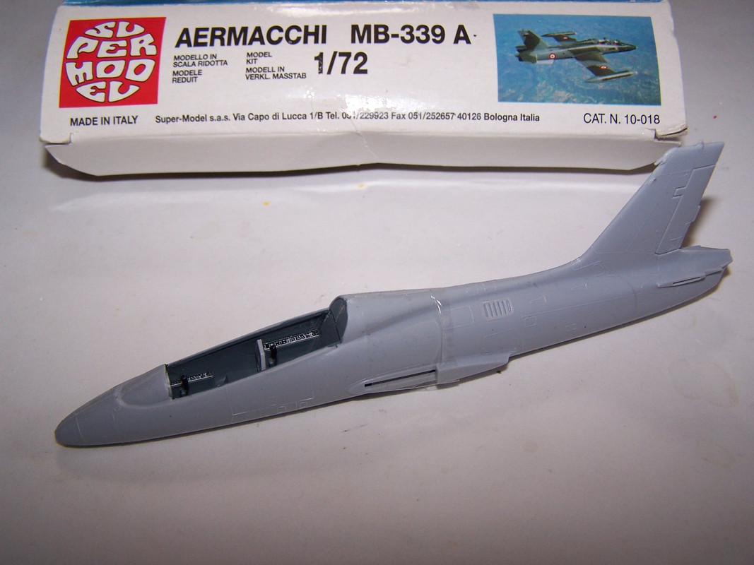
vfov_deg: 37.7
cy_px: 282
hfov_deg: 49.0
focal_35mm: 38
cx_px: 377
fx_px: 828
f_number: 2.8
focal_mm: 6.3
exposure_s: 1/60
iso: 80
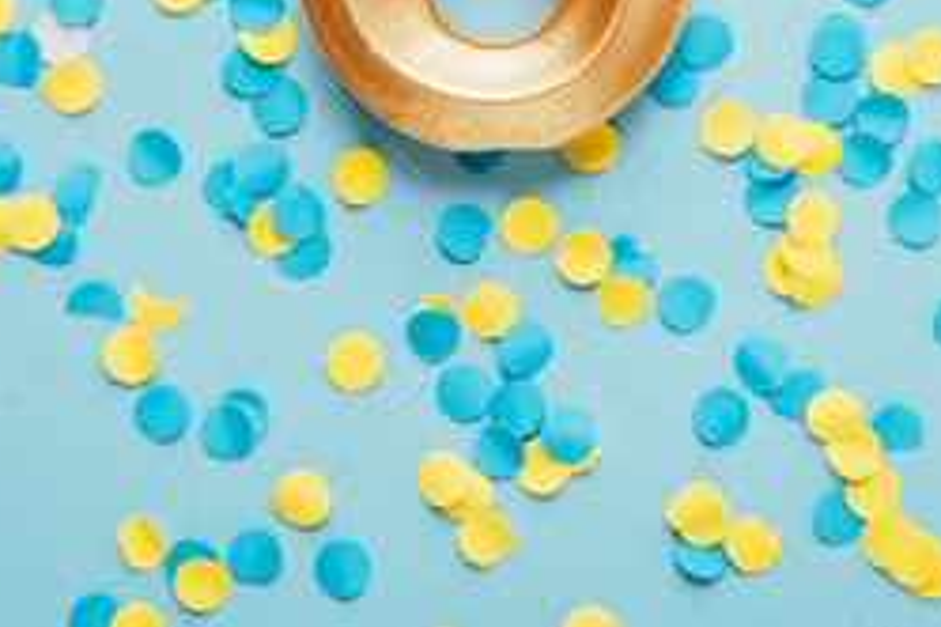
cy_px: -110
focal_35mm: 166
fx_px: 4339
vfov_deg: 8.2
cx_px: 506
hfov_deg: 12.4
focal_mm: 70
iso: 160
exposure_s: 1/125
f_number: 6.3
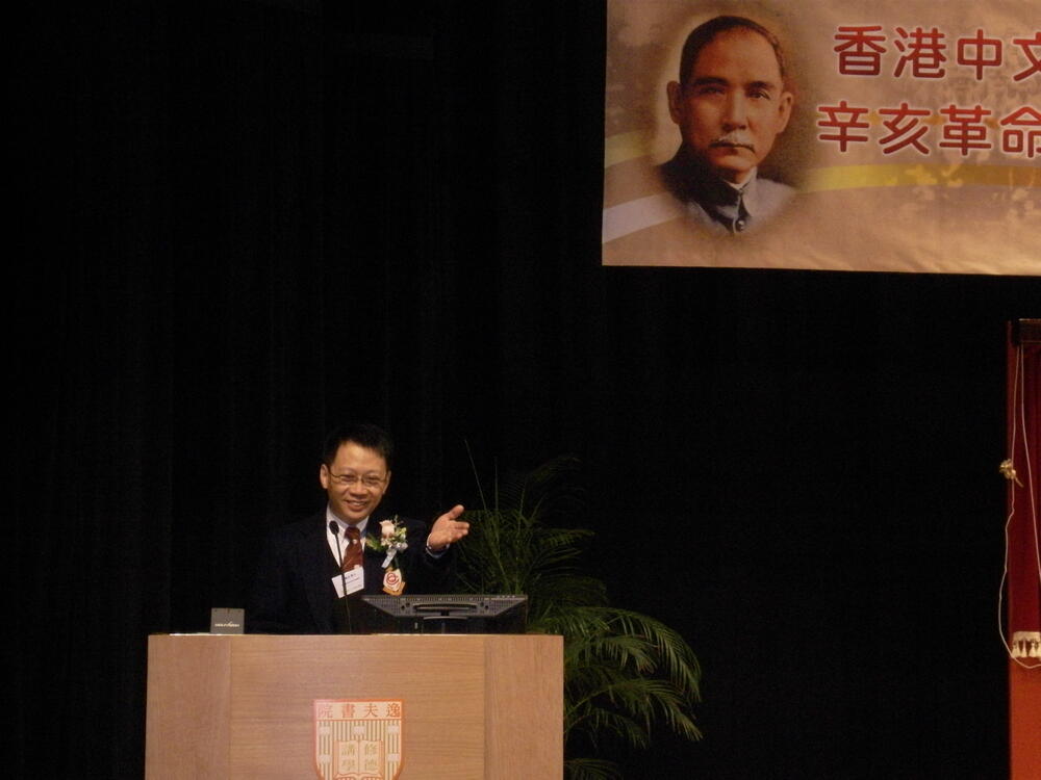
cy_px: 390
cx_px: 520
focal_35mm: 102
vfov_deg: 14.5
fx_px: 3067
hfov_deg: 19.3
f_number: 5.9
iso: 640
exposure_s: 1/60
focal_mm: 21.6
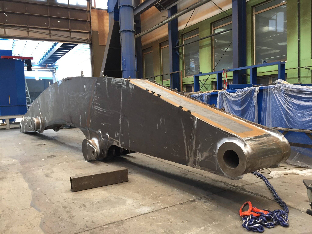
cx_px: 156
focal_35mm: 29
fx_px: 261
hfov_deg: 61.7
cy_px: 117
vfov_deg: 48.2
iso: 80
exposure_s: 1/33
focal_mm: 4.15
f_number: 2.2
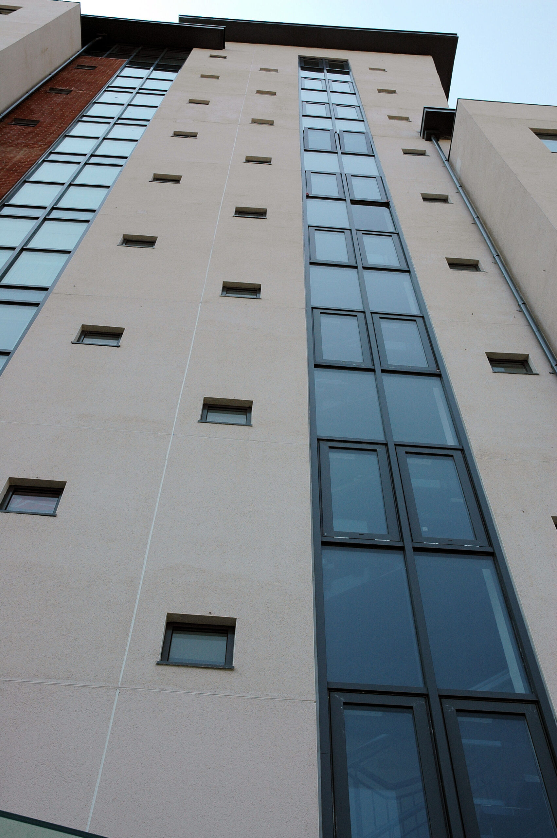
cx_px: 278
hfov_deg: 30.8
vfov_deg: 45.0
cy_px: 419
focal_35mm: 44
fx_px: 1011
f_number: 9
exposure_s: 1/320
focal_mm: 29
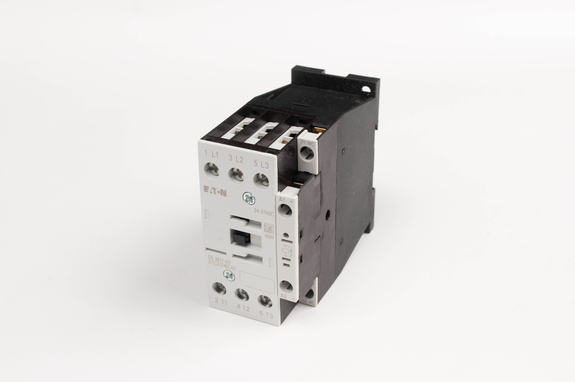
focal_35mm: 52
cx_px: 288
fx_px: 838
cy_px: 191
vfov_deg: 25.7
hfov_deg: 37.9
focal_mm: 35
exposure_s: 1/80
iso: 200
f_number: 13
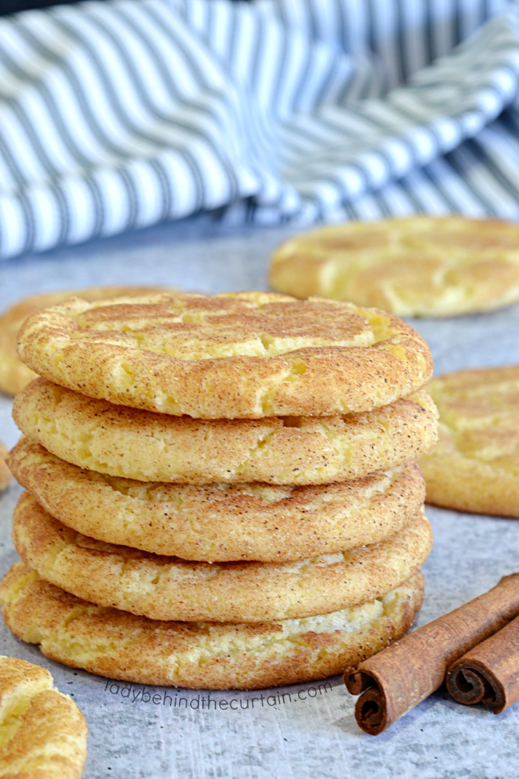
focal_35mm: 75
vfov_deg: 27.0
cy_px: 390
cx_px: 260
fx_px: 1622
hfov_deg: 18.2
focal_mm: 50
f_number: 10
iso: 100
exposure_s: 1/1.3
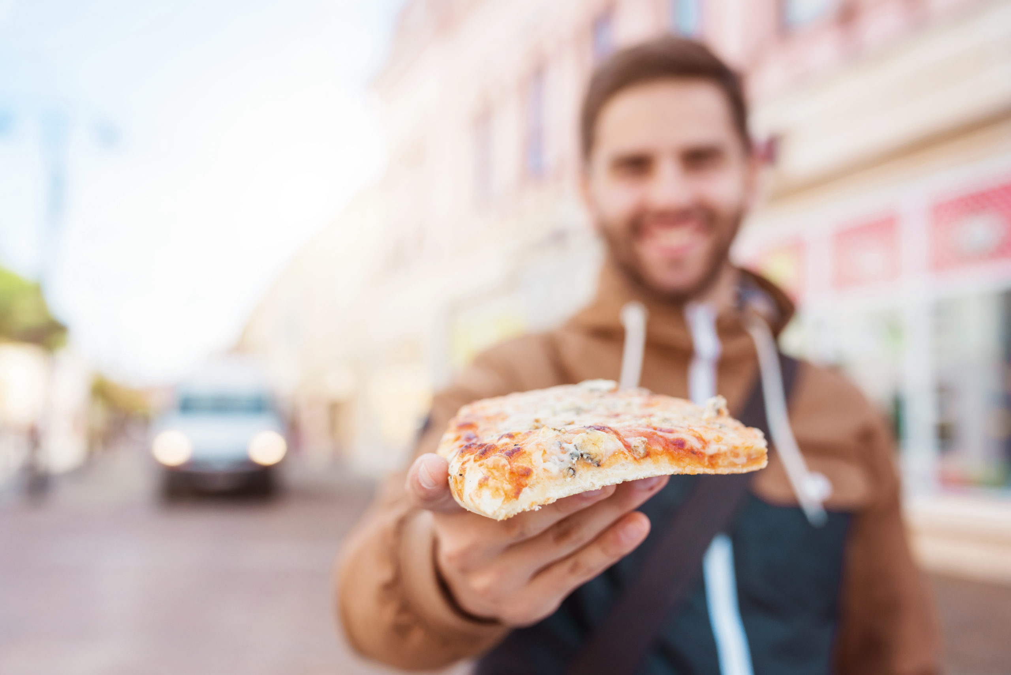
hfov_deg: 54.4
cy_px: 338
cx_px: 506
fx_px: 983
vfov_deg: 37.9
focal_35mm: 35
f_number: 3.5
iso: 400
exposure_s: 1/2000
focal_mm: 35
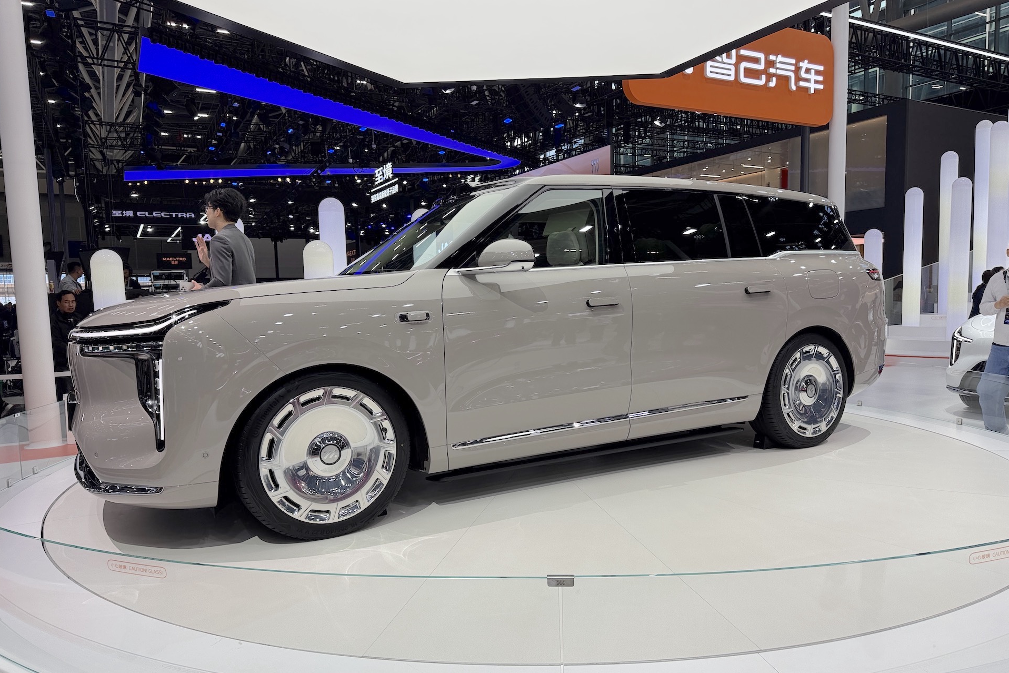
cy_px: 362
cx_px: 504
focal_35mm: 25
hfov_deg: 71.5
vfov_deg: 51.2
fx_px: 701
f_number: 1.78
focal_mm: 6.76
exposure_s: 1/598
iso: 100
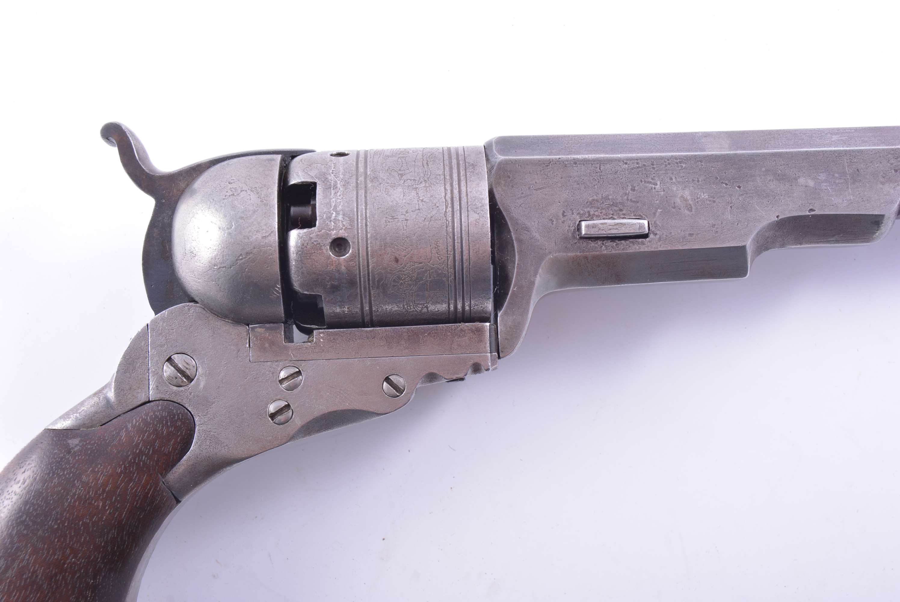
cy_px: 301
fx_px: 1426
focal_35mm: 57
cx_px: 450
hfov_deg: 35.0
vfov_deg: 23.8
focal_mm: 38
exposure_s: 1/125
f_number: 8
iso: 100
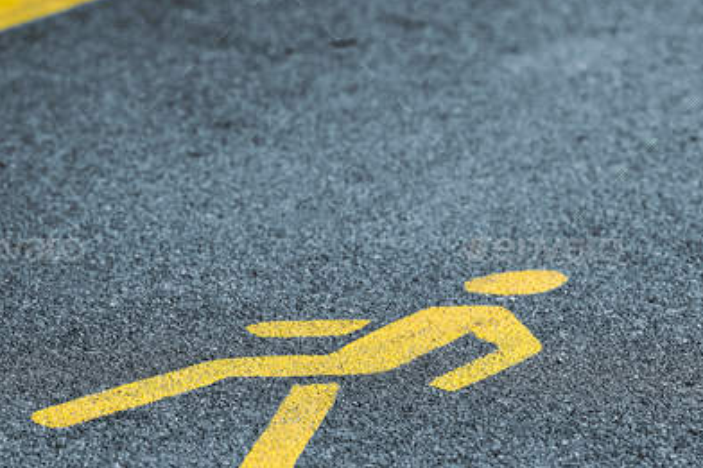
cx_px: 269
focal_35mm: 203
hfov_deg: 10.1
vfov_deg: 6.8
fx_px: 3962
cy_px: 333
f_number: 4.5
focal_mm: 135
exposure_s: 1/160
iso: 160
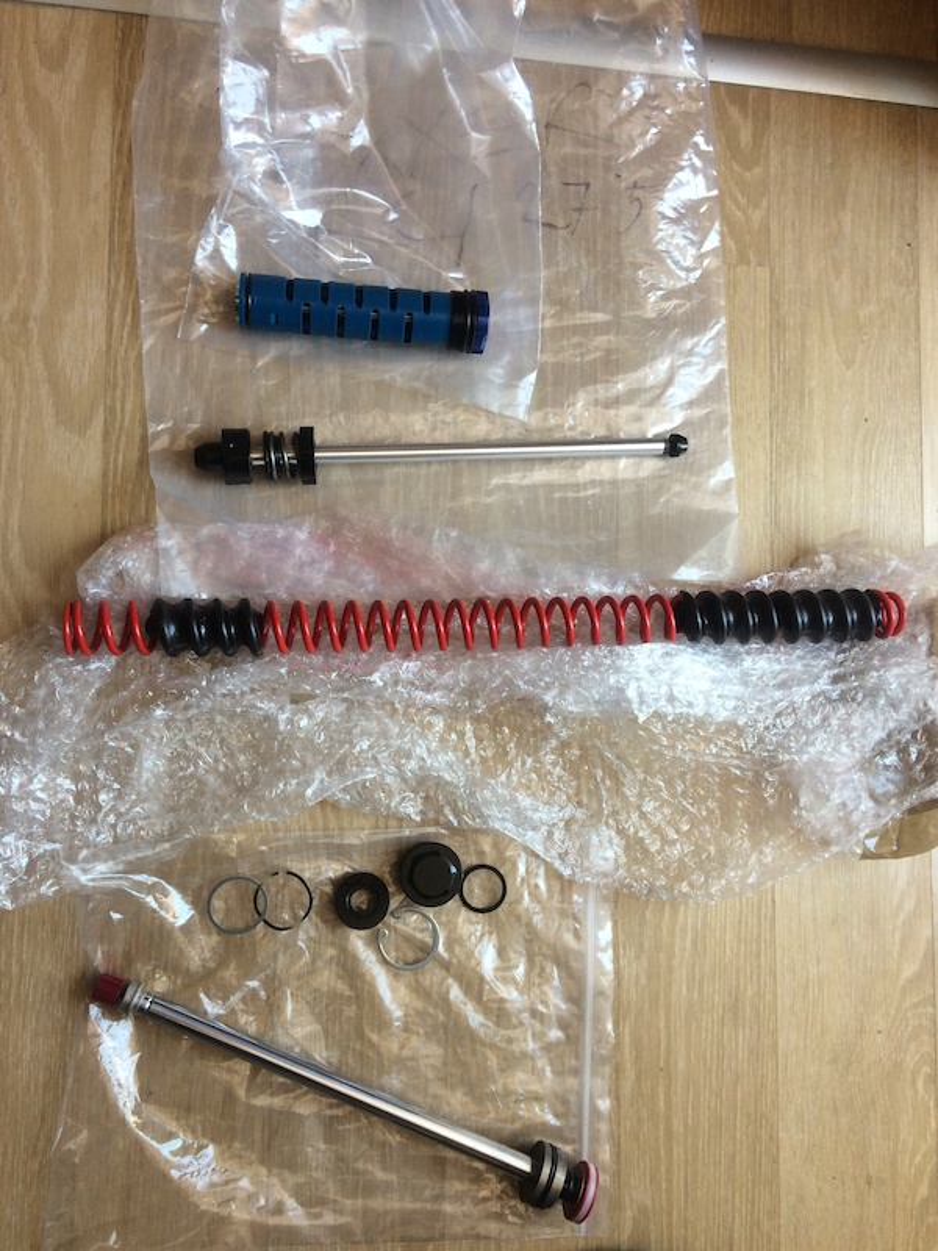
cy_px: 626
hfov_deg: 48.2
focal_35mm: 29
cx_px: 469
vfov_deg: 61.7
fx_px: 1048
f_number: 2.2
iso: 64
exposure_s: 1/100
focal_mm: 4.15
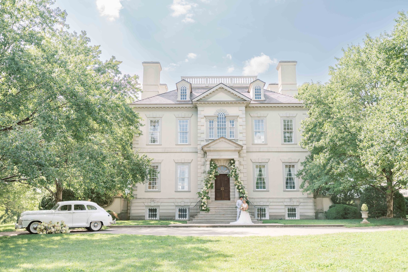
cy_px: 136
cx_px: 204
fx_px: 397
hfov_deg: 54.4
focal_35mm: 35
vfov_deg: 37.9
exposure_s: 1/2000
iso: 125
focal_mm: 35
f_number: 2.2
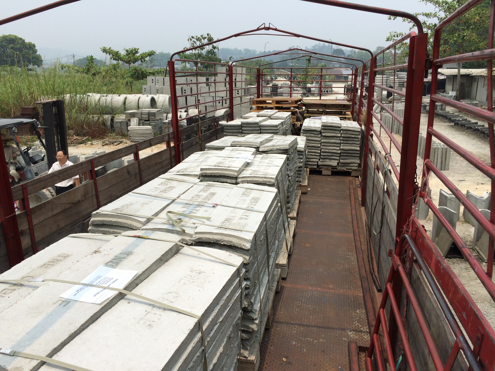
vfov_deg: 46.8
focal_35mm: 30
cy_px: 186
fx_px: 429
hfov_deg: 60.0
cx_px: 248
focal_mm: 4.12
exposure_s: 1/3425
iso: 32
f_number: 2.2
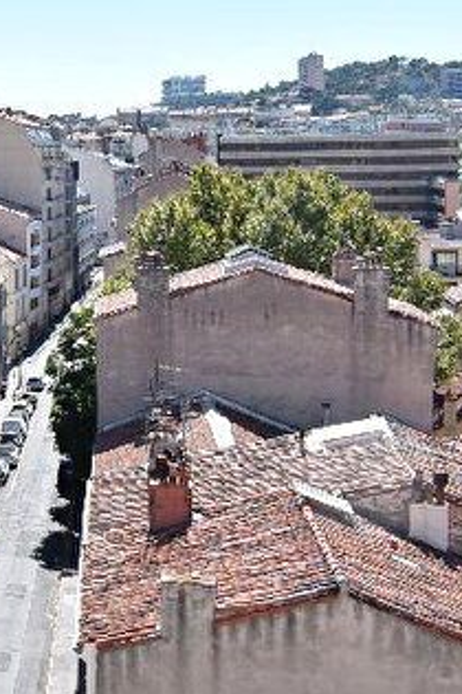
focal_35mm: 60
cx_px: -279
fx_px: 1155
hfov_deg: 19.1
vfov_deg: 33.1
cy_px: 230
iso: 100
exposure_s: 1/125
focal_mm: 18
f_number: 9
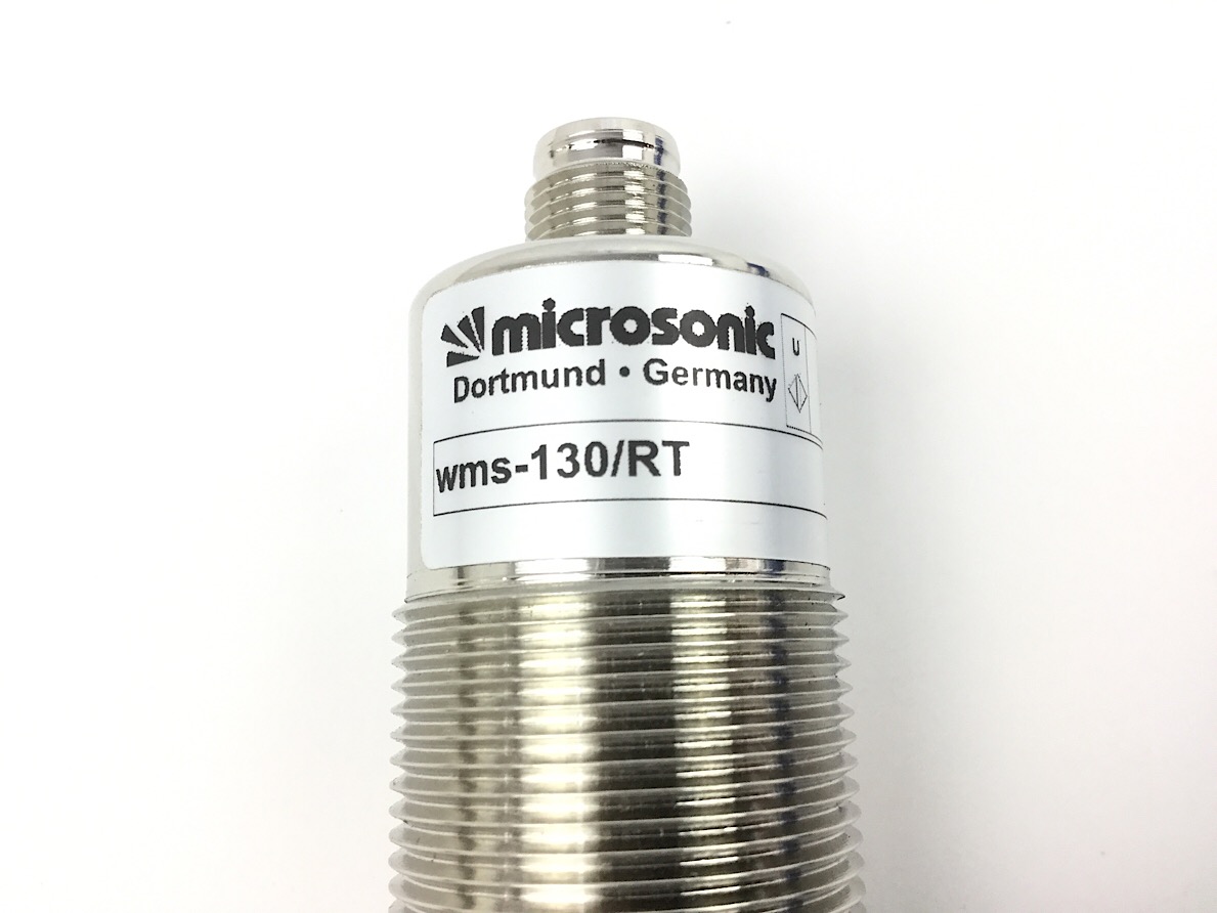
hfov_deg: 58.3
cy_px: 456
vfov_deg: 45.4
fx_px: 1090
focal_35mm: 31
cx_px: 608
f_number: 2.4
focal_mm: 3.3
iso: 40
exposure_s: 1/33
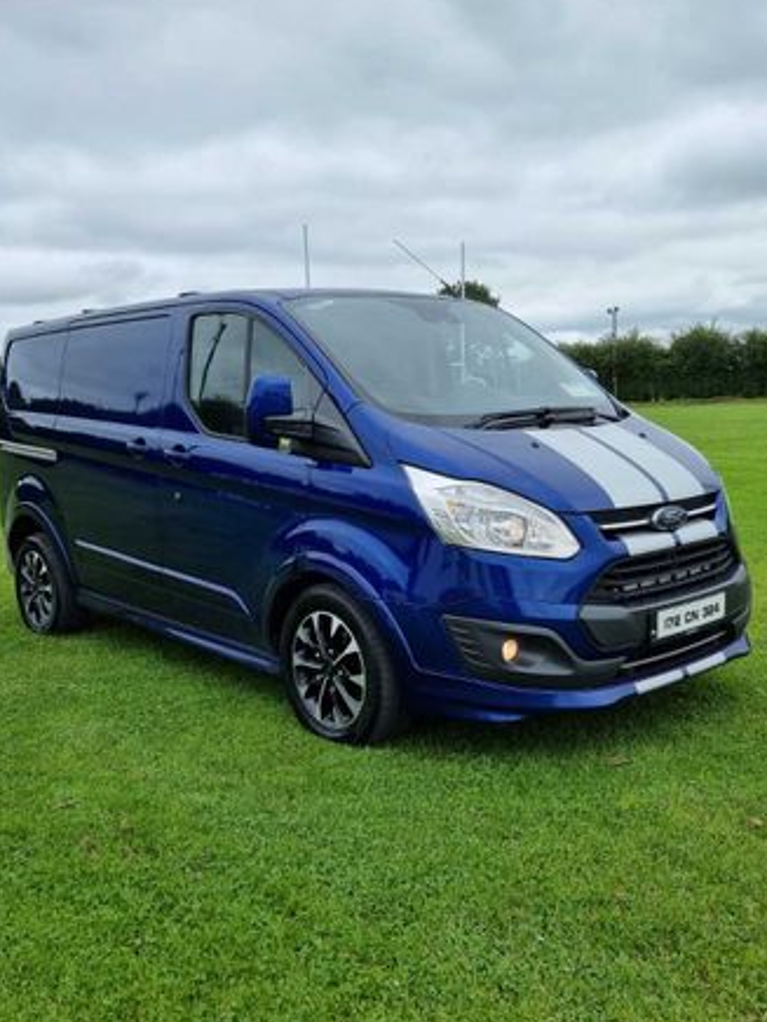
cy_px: 511
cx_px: 361
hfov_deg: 42.9
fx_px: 975
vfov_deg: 55.4
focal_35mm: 33
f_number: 1.8
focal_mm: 6.7
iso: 50
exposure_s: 1/666
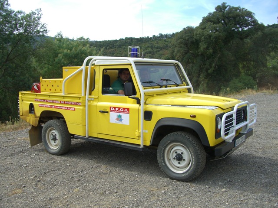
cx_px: 139
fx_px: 305
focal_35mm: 38
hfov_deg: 49.0
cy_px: 104
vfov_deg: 37.7
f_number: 5.6
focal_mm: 7.9
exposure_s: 1/160
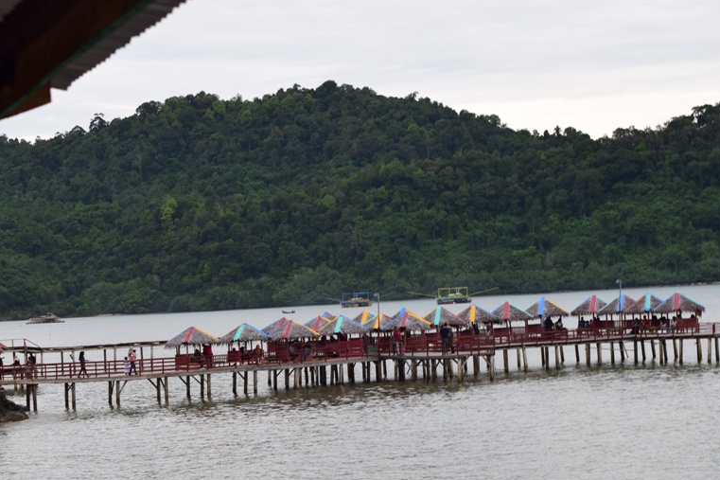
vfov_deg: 12.9
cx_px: 362
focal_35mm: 106
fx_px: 2119
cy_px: 241
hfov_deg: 19.3
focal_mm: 70
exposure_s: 1/125
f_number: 9
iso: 400
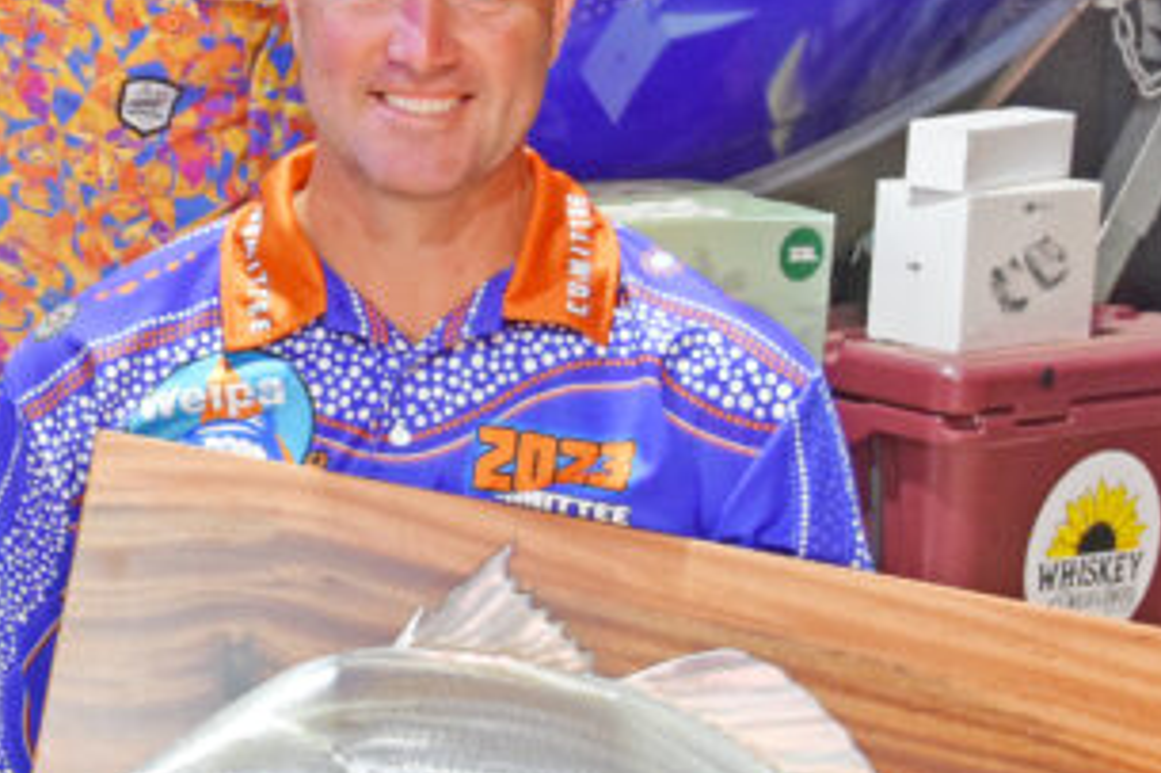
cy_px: 282
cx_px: -38
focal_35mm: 104
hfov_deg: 19.0
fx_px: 3352
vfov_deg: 13.1
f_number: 4.5
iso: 800
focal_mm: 22
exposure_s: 1/80
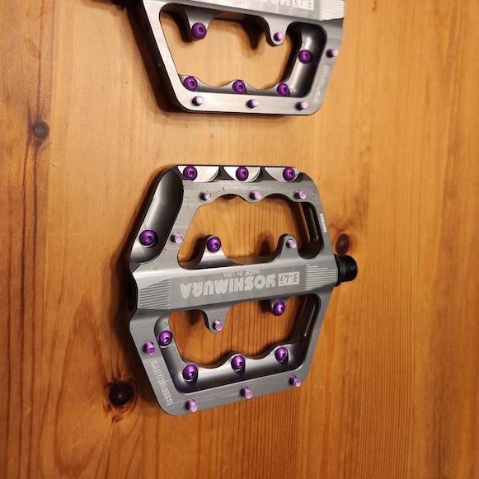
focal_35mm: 28
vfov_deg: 55.8
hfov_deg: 57.3
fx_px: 438
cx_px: 238
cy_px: 152
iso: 320
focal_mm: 5.4
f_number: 1.8
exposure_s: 1/120
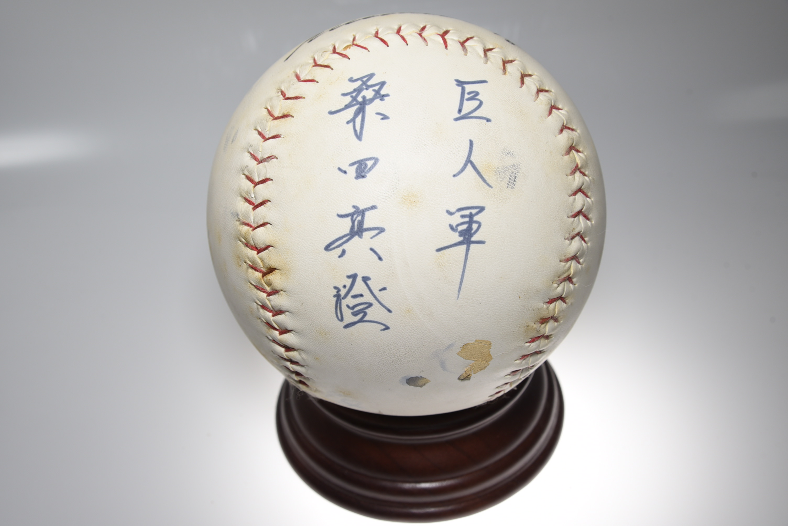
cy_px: 263
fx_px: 1095
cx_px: 394
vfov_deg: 27.0
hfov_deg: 39.6
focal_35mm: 50
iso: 125
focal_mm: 50
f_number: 8
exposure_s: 1/30
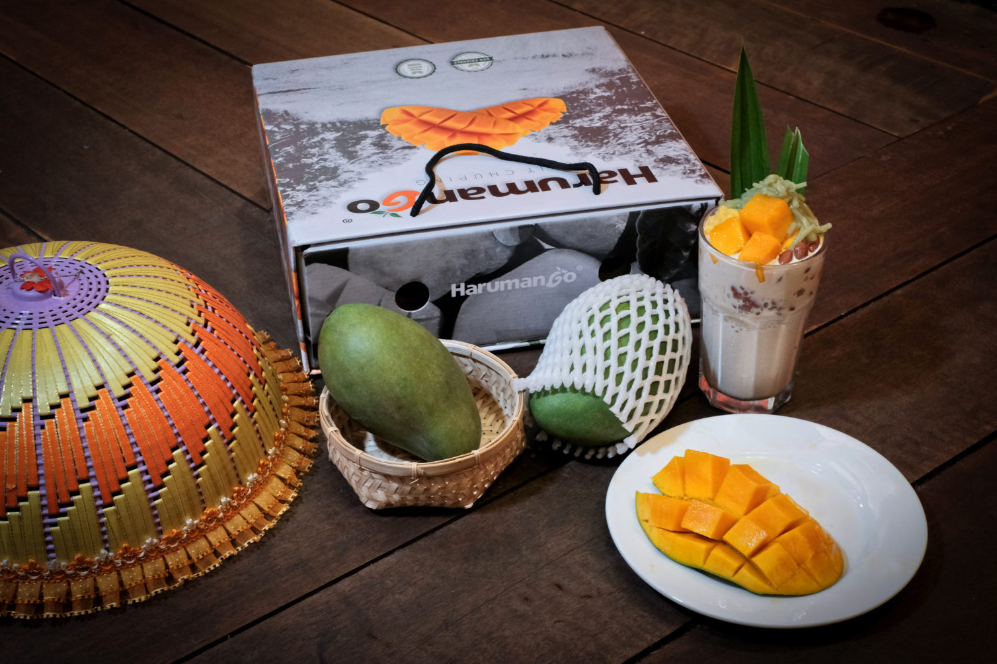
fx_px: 1495
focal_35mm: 54
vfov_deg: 25.1
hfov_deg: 36.9
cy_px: 334
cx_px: 495
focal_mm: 35
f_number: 8
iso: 2500
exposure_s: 1/8
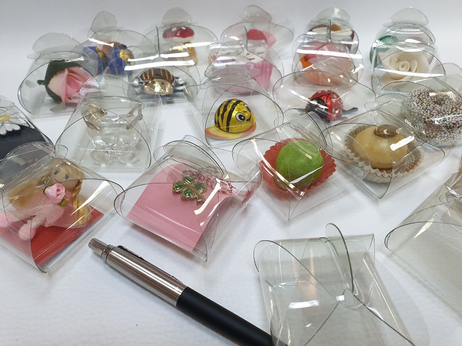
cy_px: 173
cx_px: 231
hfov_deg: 67.3
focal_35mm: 26
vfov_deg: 53.1
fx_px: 347
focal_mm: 4.3
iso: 160
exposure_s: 1/50
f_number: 2.4
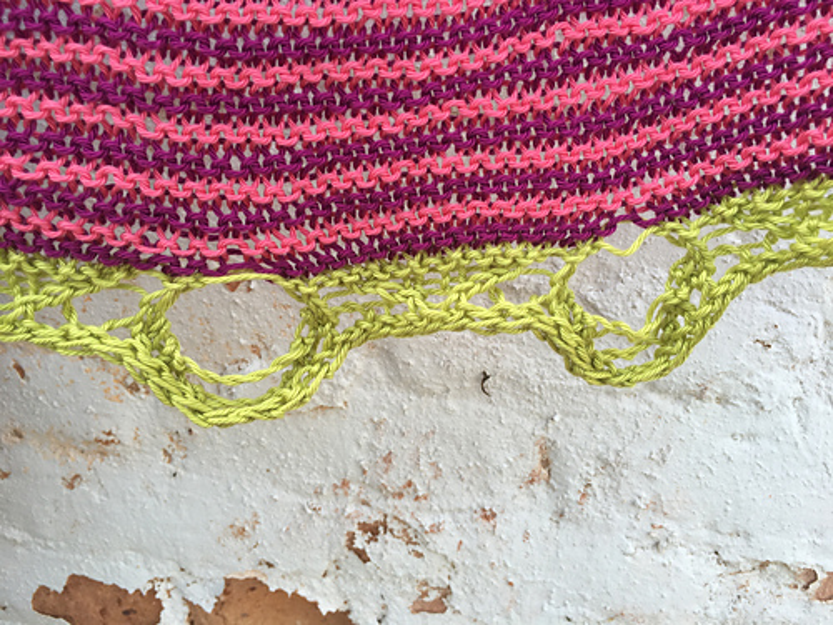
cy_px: 312
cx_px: 416
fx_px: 698
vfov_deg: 48.2
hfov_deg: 61.7
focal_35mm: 29
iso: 25
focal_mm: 4.15
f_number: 2.2
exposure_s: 1/405
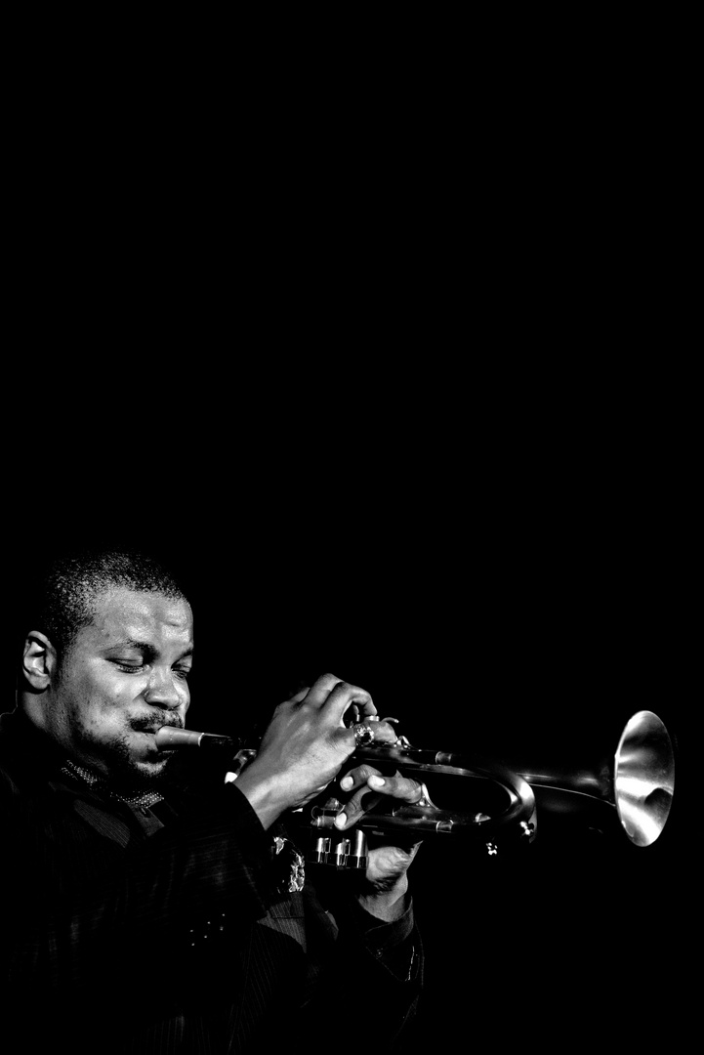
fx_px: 2051
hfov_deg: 19.5
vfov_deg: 28.8
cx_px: 352
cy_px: 528
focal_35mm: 70
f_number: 4
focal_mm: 70
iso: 2000
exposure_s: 1/160
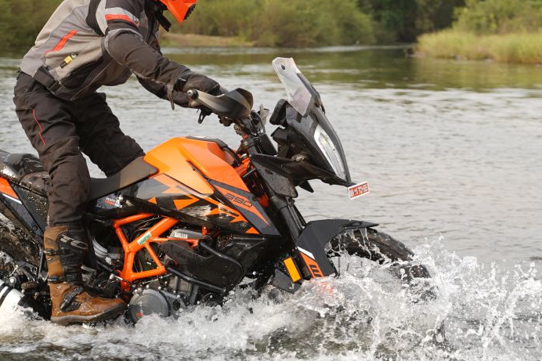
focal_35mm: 93
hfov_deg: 21.9
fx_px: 1400
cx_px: 269
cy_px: 112
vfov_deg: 14.7
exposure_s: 1/400
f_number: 3.5
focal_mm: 46
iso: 80
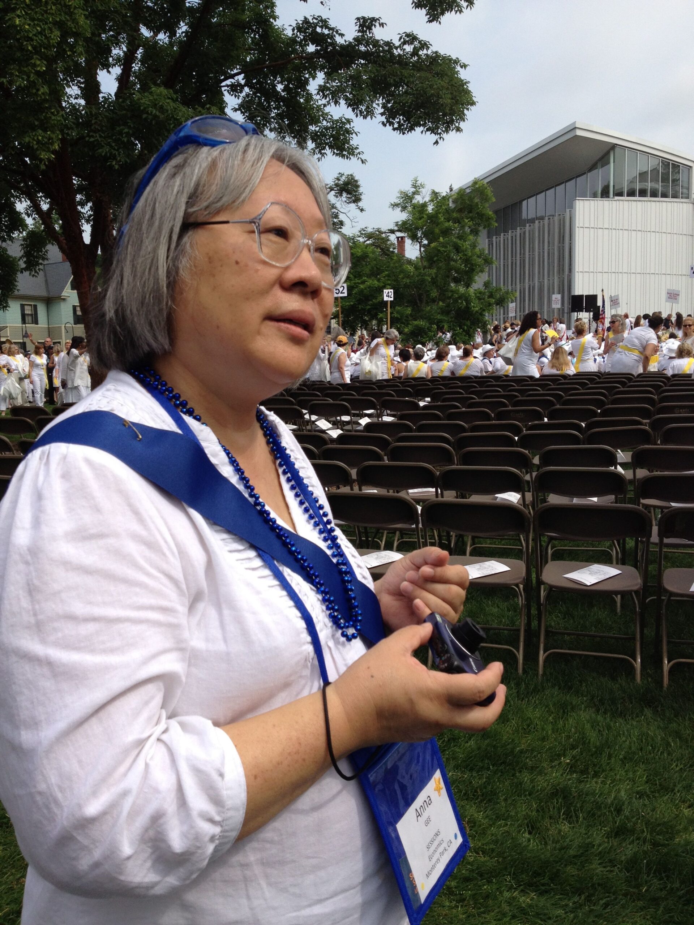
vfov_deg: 52.6
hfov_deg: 40.7
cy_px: 462
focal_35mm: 35
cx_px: 347
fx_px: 936
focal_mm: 4.28
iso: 64
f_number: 2.4
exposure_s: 1/1453
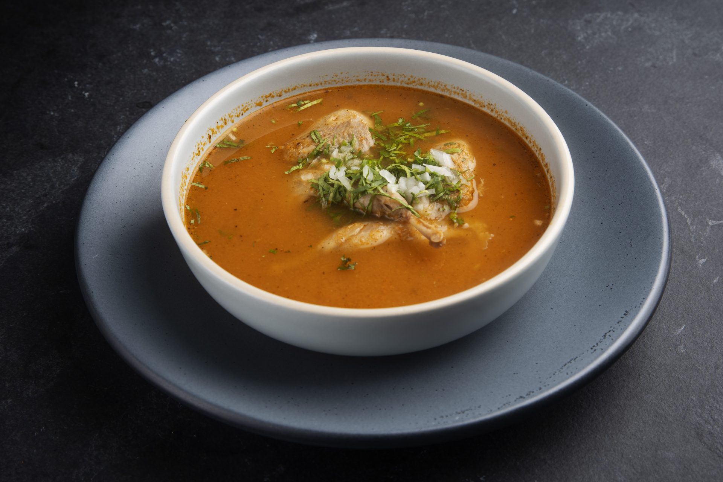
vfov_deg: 20.9
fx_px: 1305
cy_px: 241
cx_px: 362
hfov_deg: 31.0
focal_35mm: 65
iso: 100
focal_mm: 65
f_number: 9
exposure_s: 1/160
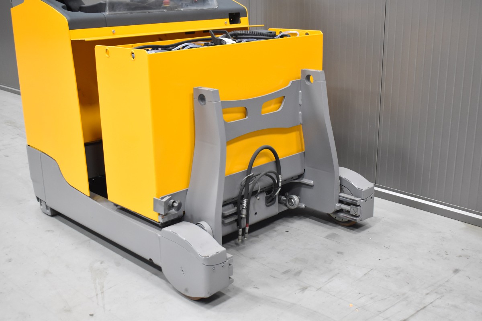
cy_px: 160
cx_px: 241
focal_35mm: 44
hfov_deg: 45.0
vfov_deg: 30.8
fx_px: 582
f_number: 4.2
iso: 1600
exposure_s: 1/50
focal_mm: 29
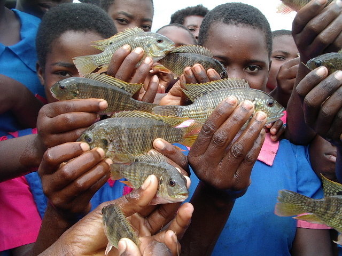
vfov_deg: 37.7
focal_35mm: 38
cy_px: 128
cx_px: 171
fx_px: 375
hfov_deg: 49.0
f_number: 4.8
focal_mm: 5.8
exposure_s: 1/100
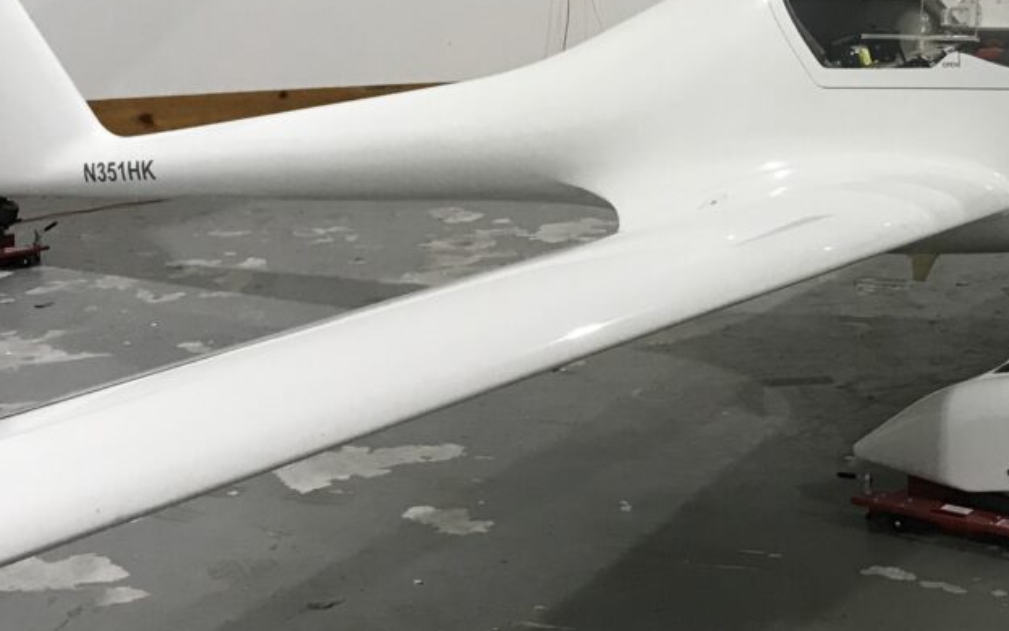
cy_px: 58
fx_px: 2007
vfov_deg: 17.6
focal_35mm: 73
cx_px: 723
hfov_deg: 27.9
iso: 40
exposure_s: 1/20
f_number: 1.8
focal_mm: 3.99
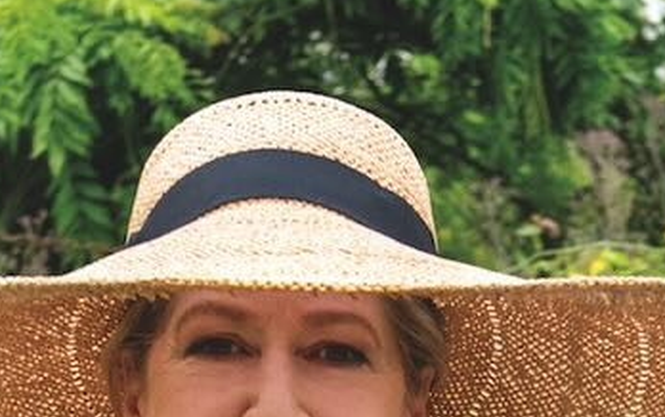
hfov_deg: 8.3
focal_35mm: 253
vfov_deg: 5.1
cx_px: 491
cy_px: 981
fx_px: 4588
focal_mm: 48
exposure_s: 1/1250
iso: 640
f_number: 5.6
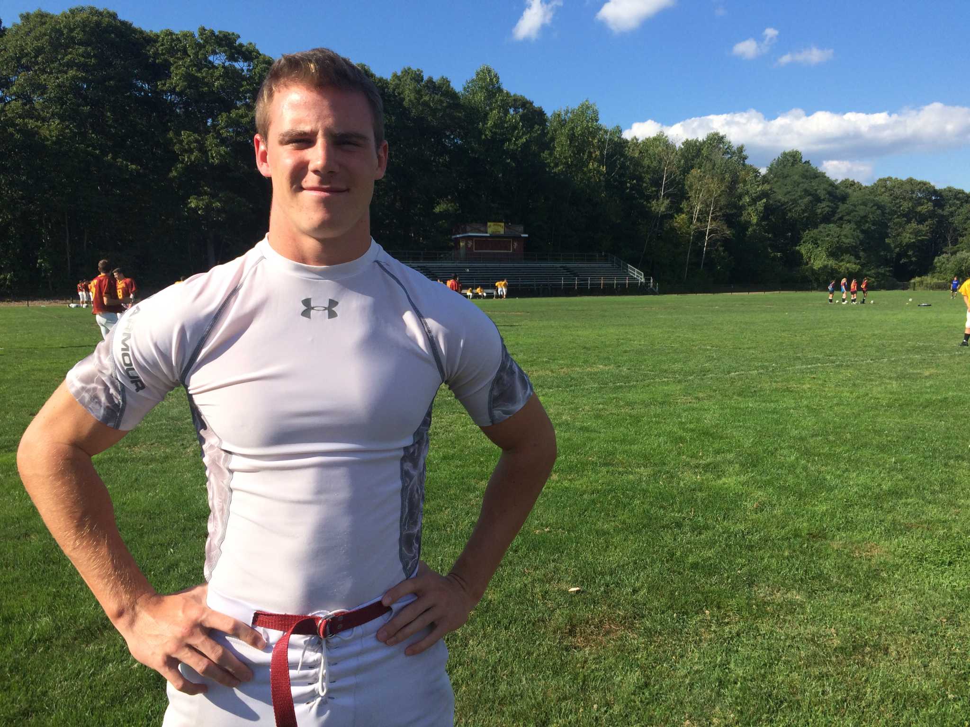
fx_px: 813
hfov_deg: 61.7
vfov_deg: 48.2
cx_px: 485
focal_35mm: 29
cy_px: 364
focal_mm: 4.15
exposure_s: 1/1866
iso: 32
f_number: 2.2
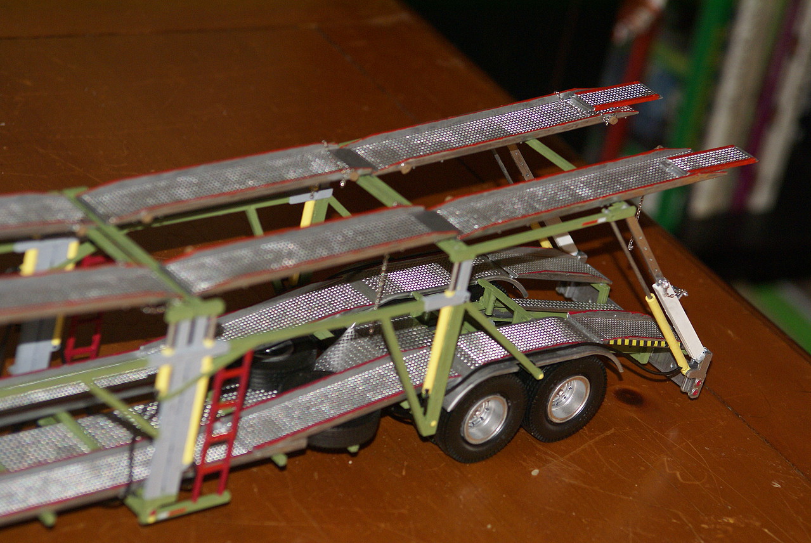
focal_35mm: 128
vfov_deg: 10.8
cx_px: 406
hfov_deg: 16.1
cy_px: 272
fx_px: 2876
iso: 400
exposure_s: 1/125
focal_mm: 85
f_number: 5.6
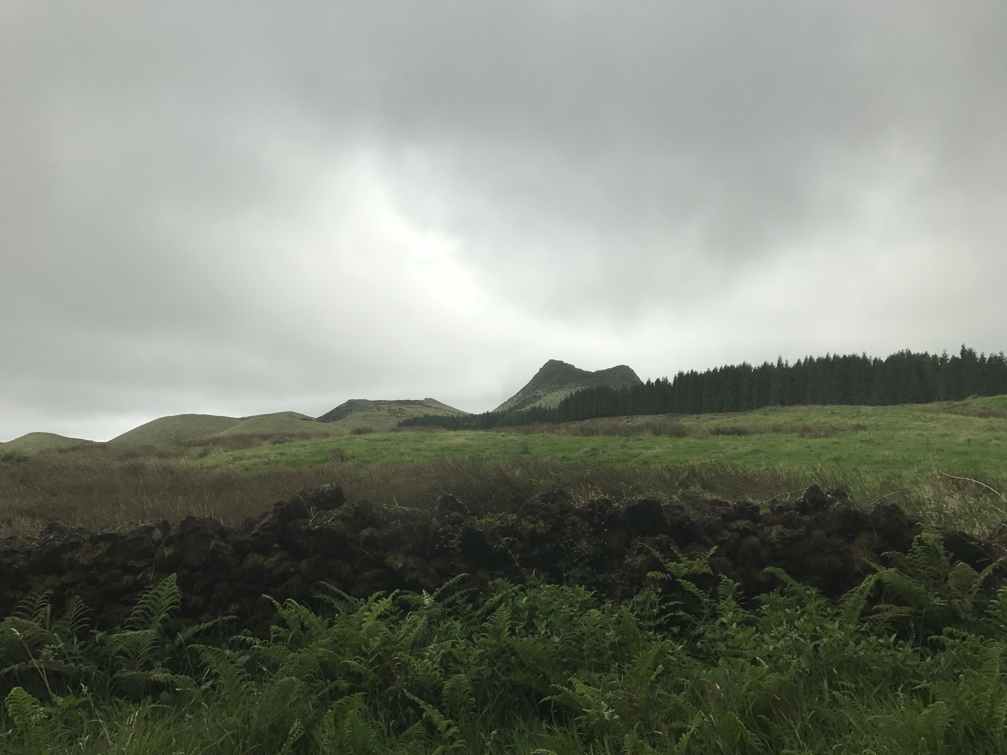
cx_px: 504
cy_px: 378
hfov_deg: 63.4
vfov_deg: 49.7
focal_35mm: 28
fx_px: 815
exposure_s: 1/317
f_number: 1.8
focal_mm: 3.99
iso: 20
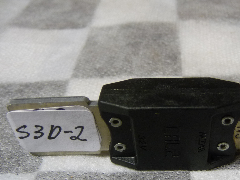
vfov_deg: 32.9
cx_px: 169
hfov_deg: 42.9
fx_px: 298
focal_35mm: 43
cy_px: 137
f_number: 3.3
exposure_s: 1/30
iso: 200
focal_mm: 4.7
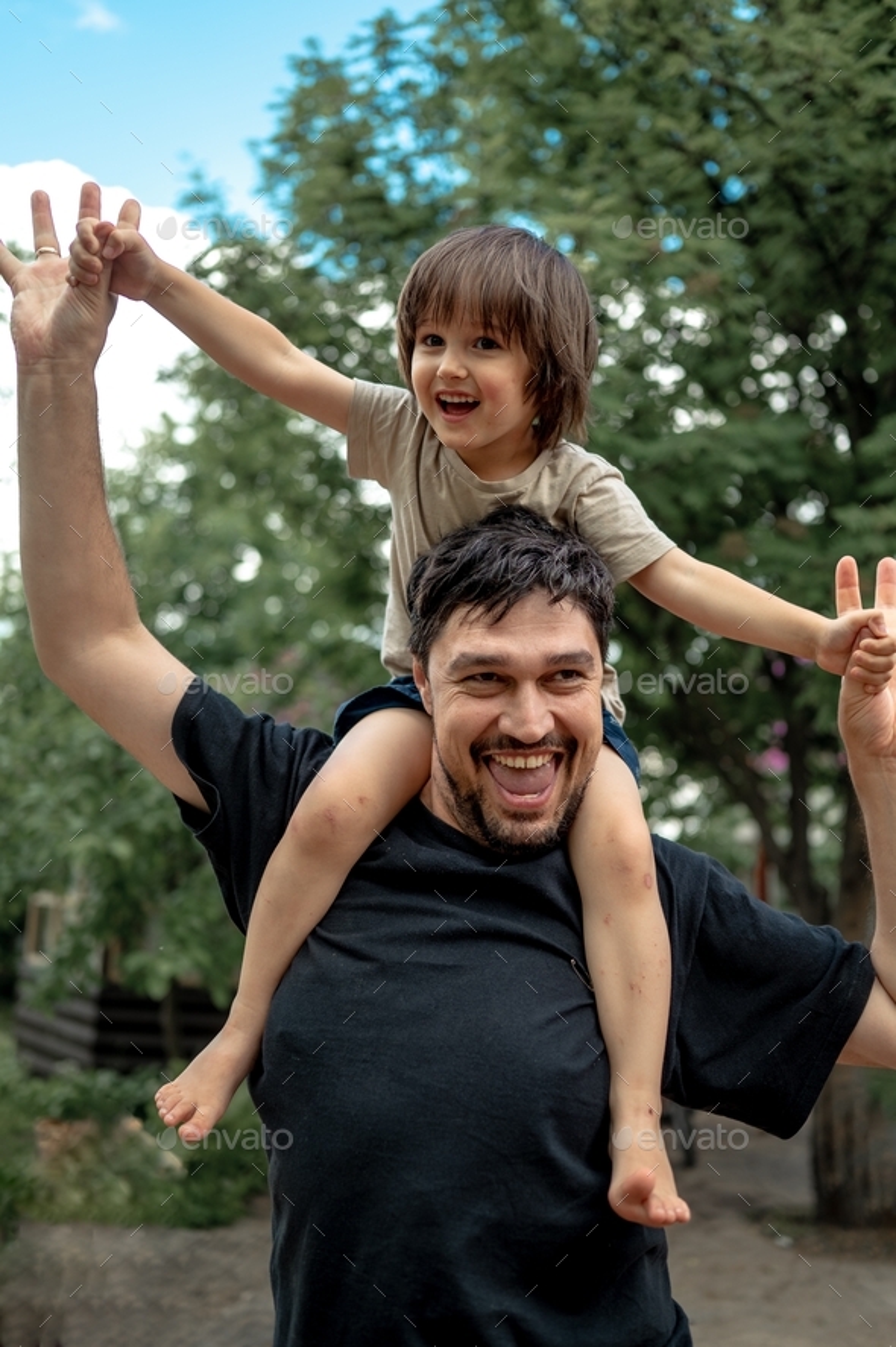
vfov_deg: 54.5
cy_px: 674
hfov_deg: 37.8
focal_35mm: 35
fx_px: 1309
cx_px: 448
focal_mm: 35
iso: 250
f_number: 2
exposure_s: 1/1250
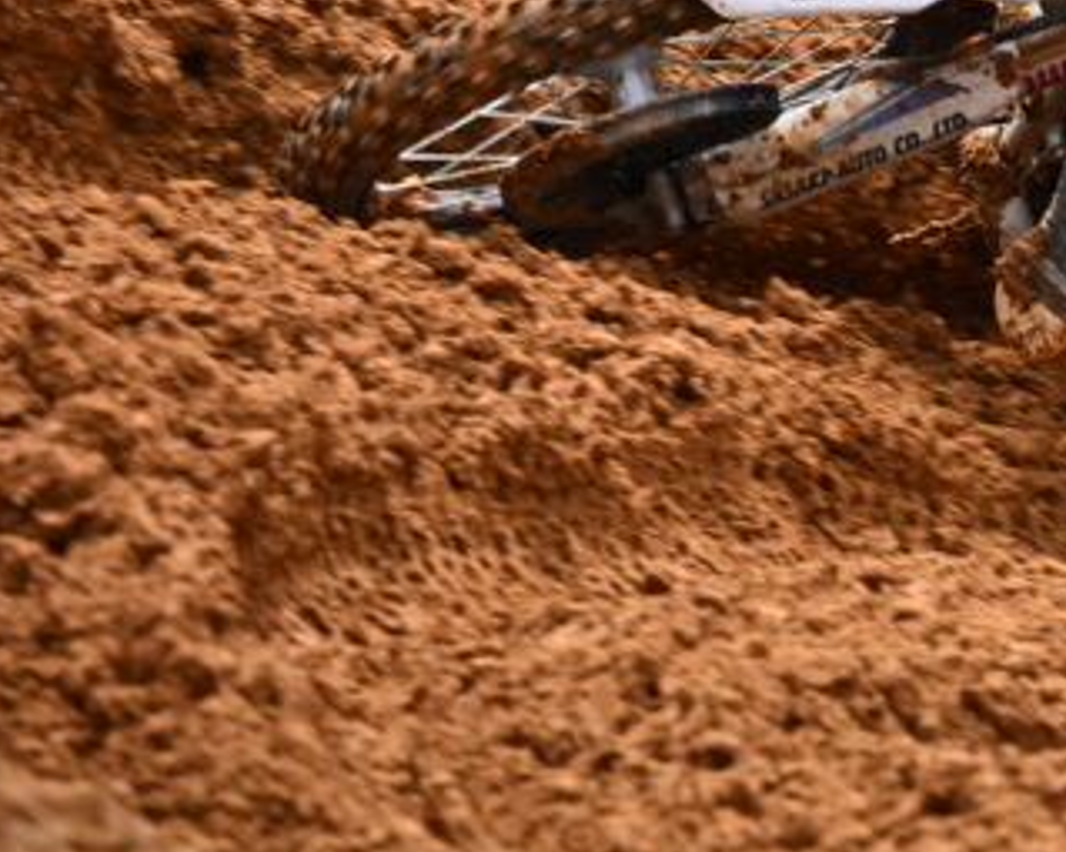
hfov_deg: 3.1
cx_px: 1514
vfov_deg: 2.4
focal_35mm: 632
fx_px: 19933
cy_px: -212
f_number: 5.6
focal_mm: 210
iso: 160
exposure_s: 1/800
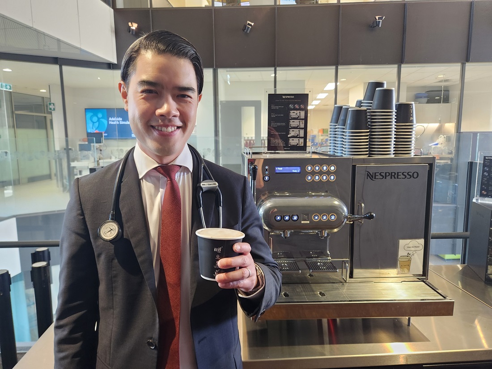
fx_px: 327
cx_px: 246
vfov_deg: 58.9
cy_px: 184
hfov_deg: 73.9
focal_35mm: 23
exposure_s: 1/100
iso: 640
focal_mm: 5.4
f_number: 1.8
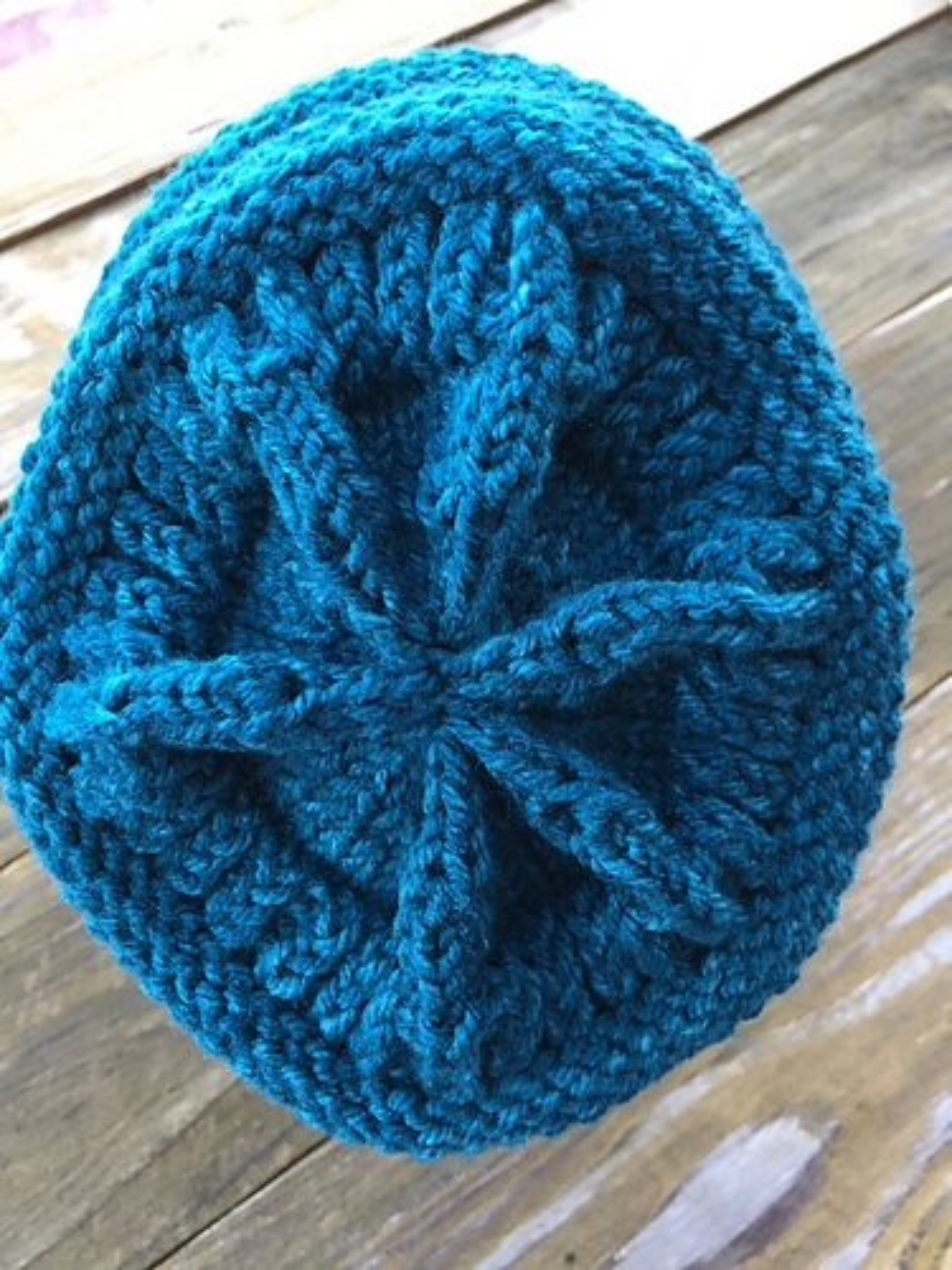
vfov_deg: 61.7
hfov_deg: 48.2
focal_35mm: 29
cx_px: 476
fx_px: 1063
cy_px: 635
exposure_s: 1/30
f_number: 2.2
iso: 160
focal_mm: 4.15
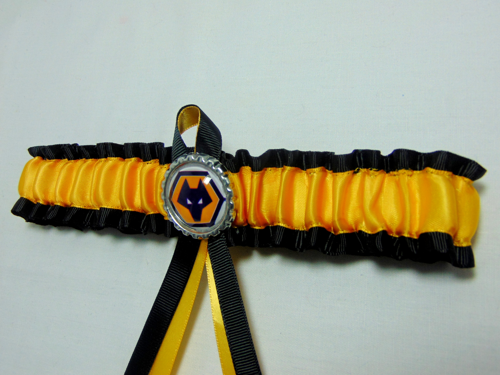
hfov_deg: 52.6
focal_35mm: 35
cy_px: 188
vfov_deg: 40.7
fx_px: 506
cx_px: 250
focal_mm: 6.3
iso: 80
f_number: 3.2
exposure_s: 1/125
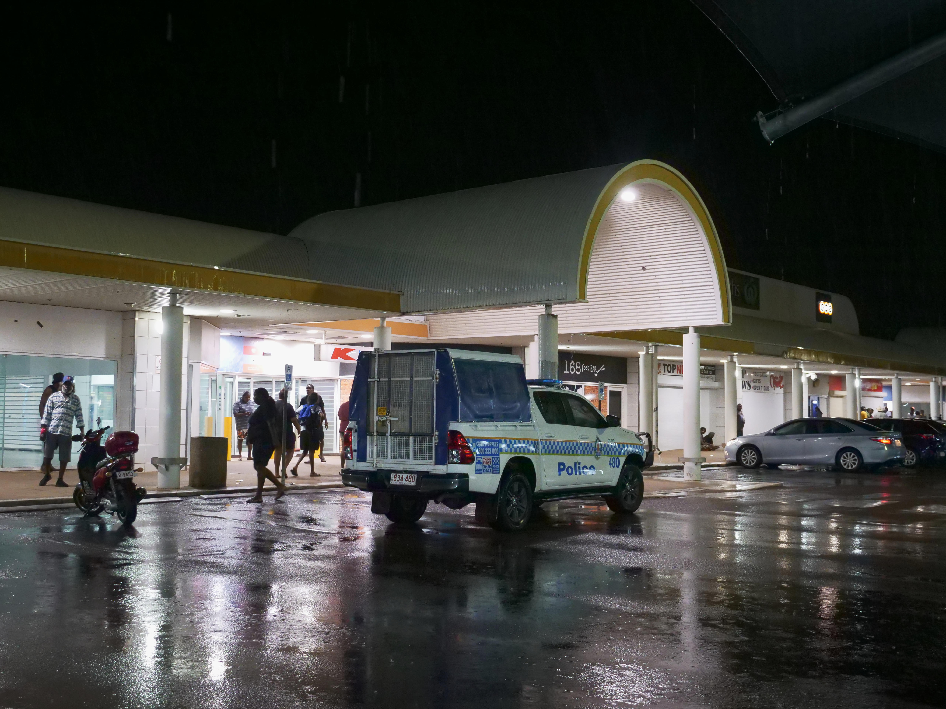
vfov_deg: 36.0
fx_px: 1093
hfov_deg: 46.8
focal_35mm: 40
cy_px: 354
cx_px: 473
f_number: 3.5
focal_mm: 20
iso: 3200
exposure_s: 1/60
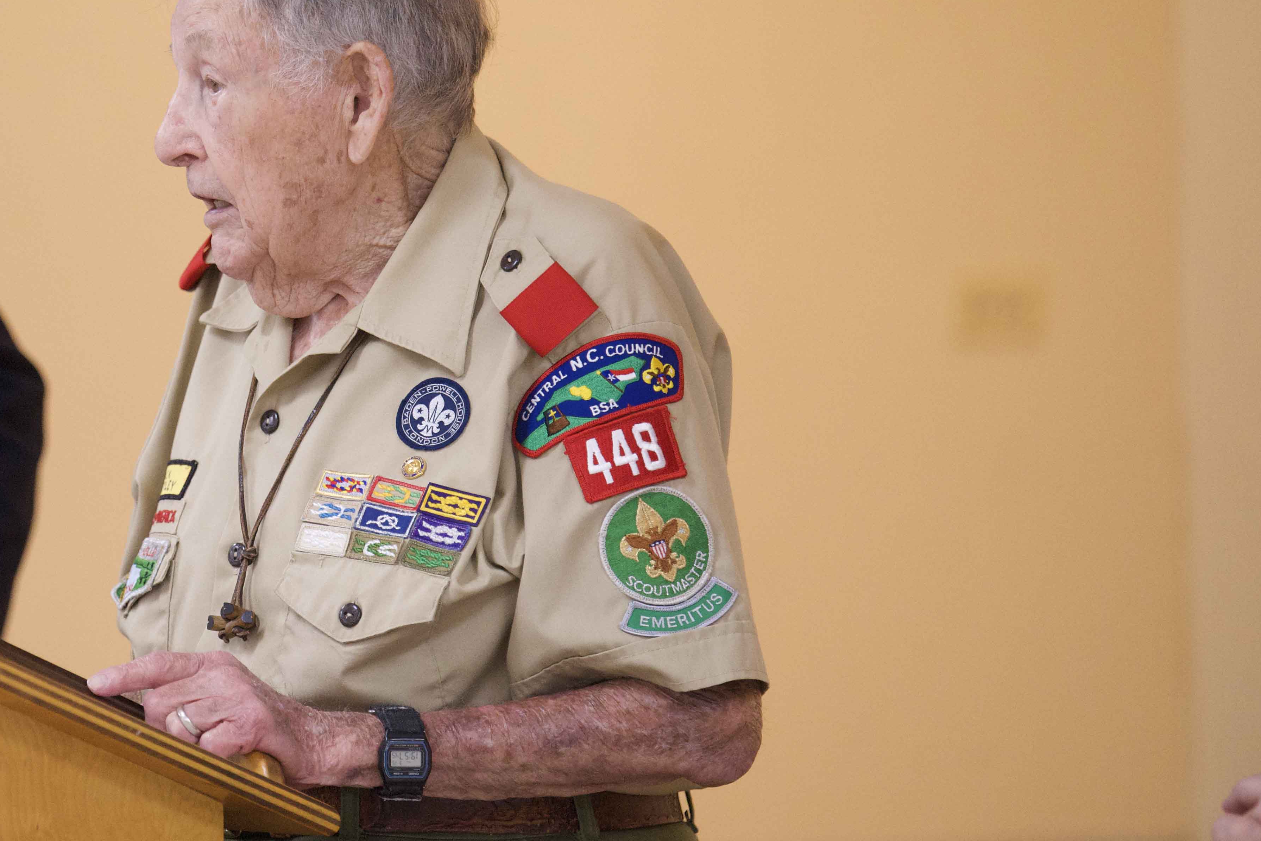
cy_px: 247
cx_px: 121
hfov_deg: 5.4
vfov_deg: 3.6
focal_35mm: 380
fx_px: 13314
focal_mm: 185
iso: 2200
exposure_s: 1/200
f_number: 2.8
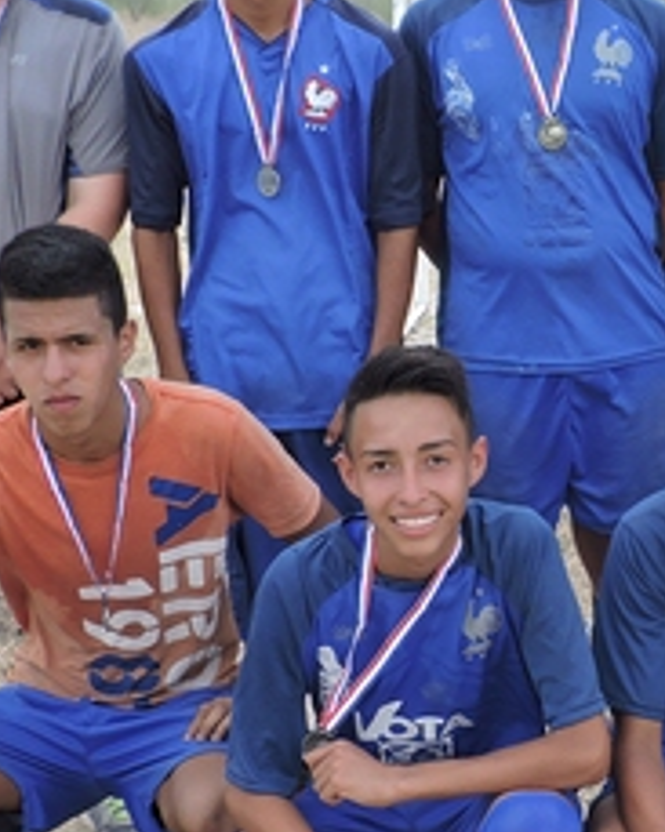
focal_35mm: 82
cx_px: 690
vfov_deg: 23.3
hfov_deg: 18.2
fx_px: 2019
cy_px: 436
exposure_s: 1/400
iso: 100
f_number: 3
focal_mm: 4.3
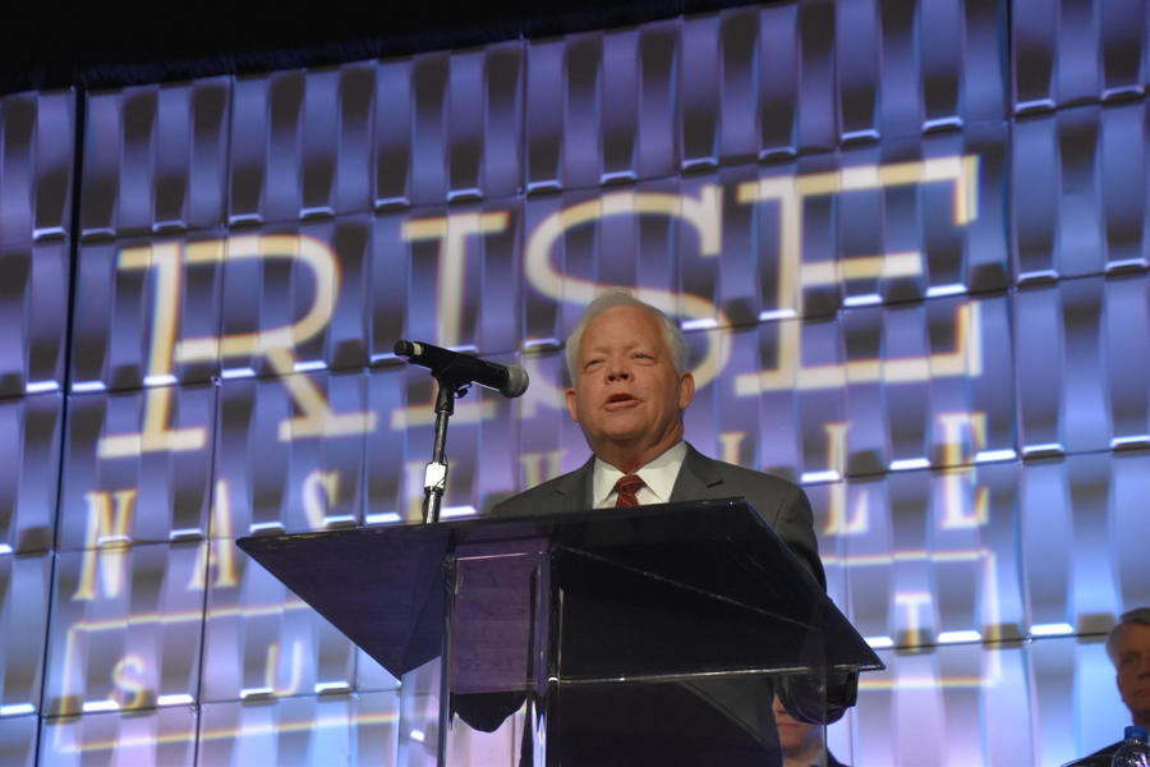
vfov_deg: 12.2
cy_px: 384
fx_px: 3593
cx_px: 575
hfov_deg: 18.2
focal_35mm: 112
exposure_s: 1/125
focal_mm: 75
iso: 1800
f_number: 5
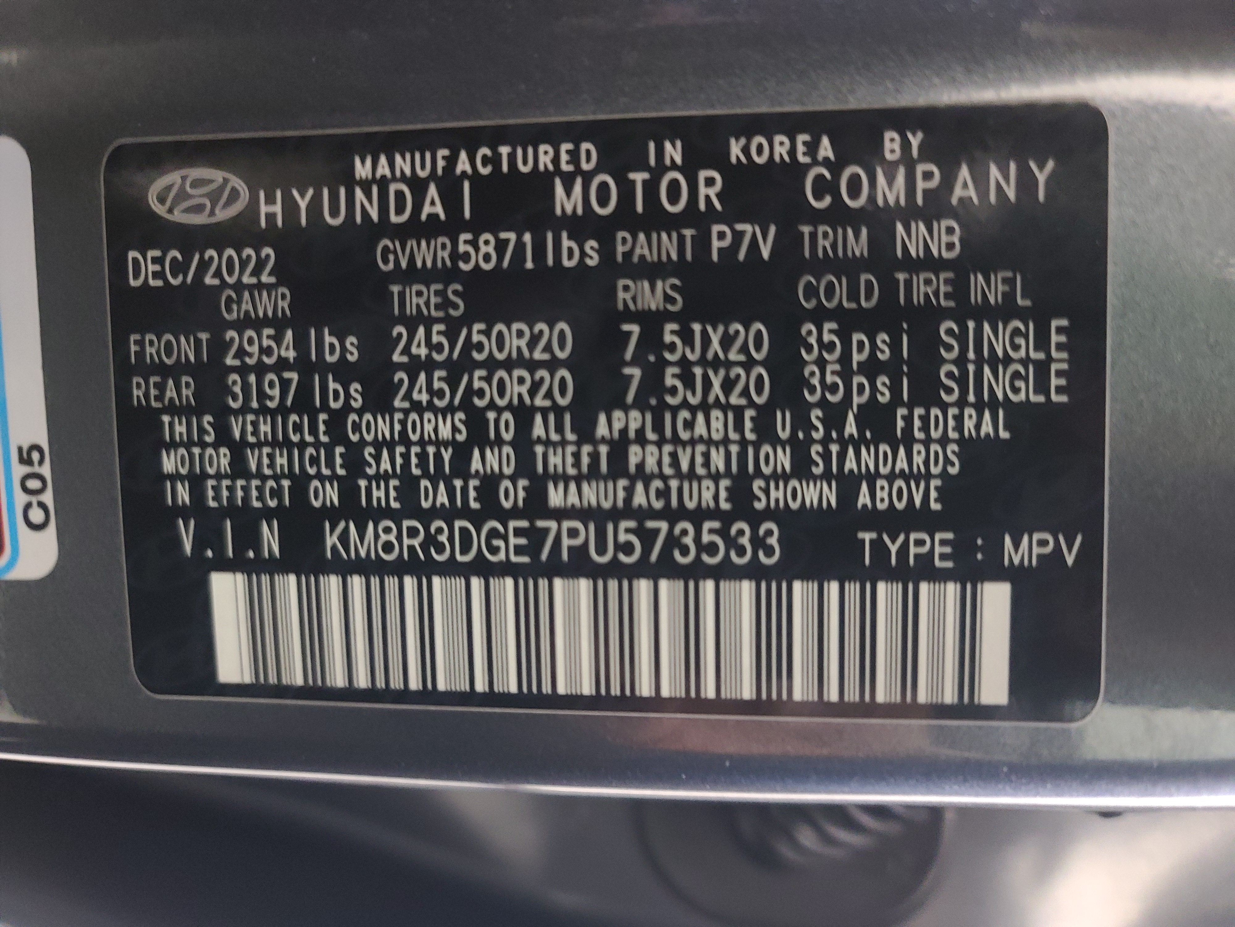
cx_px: 618
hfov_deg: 69.4
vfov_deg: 54.9
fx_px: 892
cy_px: 464
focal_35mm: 25
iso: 1600
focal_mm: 7
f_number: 1.8
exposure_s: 1/15
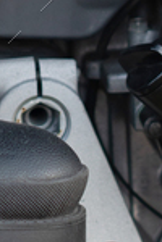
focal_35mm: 442
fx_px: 2983
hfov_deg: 3.1
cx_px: -107
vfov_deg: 4.6
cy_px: -104
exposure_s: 1/400
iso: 160
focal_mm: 50
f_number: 2.5
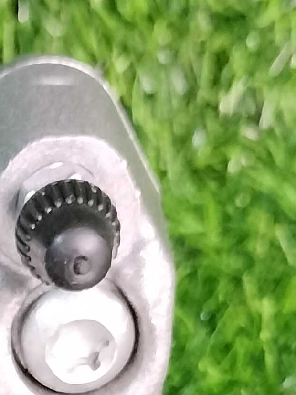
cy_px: 626
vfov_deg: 12.3
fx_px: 1722
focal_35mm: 151
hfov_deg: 9.4
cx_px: -204
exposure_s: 1/17
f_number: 1.7
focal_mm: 4.71
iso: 1817
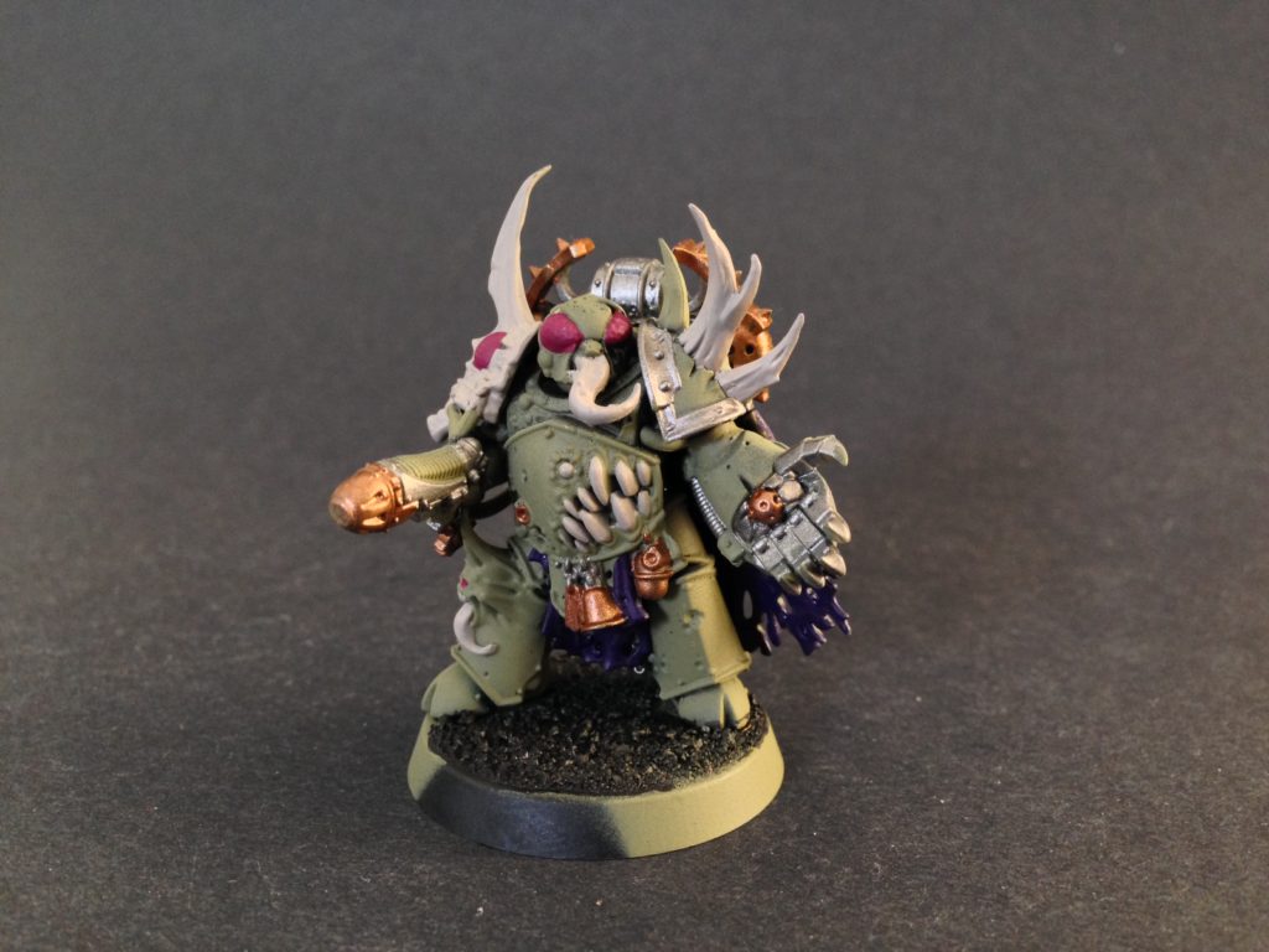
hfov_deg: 55.4
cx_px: 634
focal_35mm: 33
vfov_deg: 42.9
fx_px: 1210
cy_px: 476
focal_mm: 4.12
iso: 160
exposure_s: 1/20
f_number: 2.4
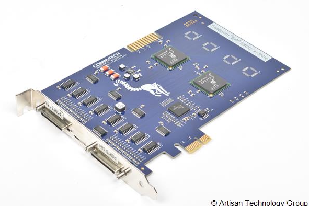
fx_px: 601
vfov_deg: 19.5
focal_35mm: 70
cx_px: 156
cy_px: 104
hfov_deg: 28.8
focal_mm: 46
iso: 200
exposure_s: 1/200
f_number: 13
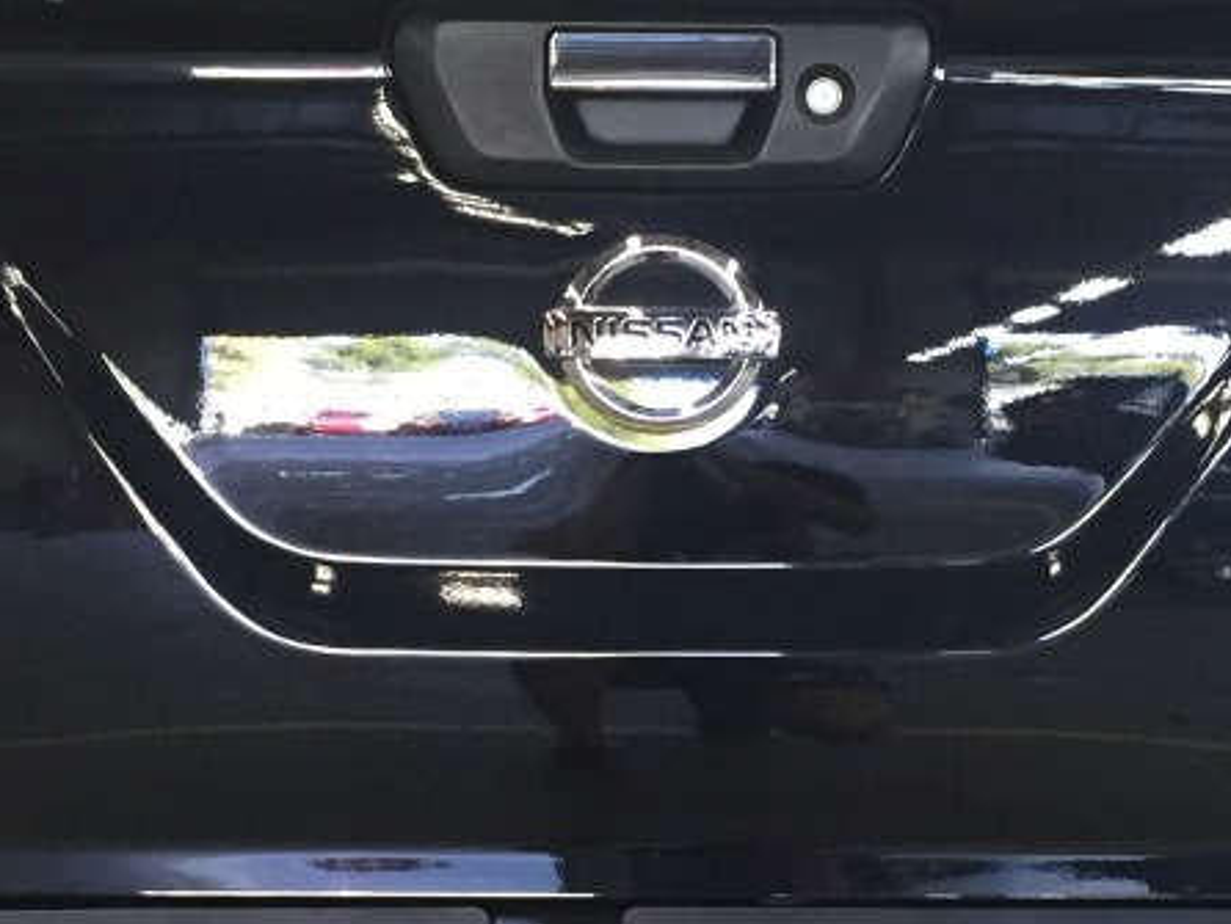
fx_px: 2775
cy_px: 775
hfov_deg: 25.0
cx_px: 682
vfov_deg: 18.7
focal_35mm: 78
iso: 200
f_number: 2.2
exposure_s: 1/33
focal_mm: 4.15
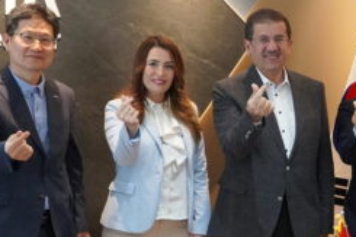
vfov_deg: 15.2
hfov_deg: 22.2
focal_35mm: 90
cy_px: 145
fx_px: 889
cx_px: 302
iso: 4000
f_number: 4
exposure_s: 1/160
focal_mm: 22
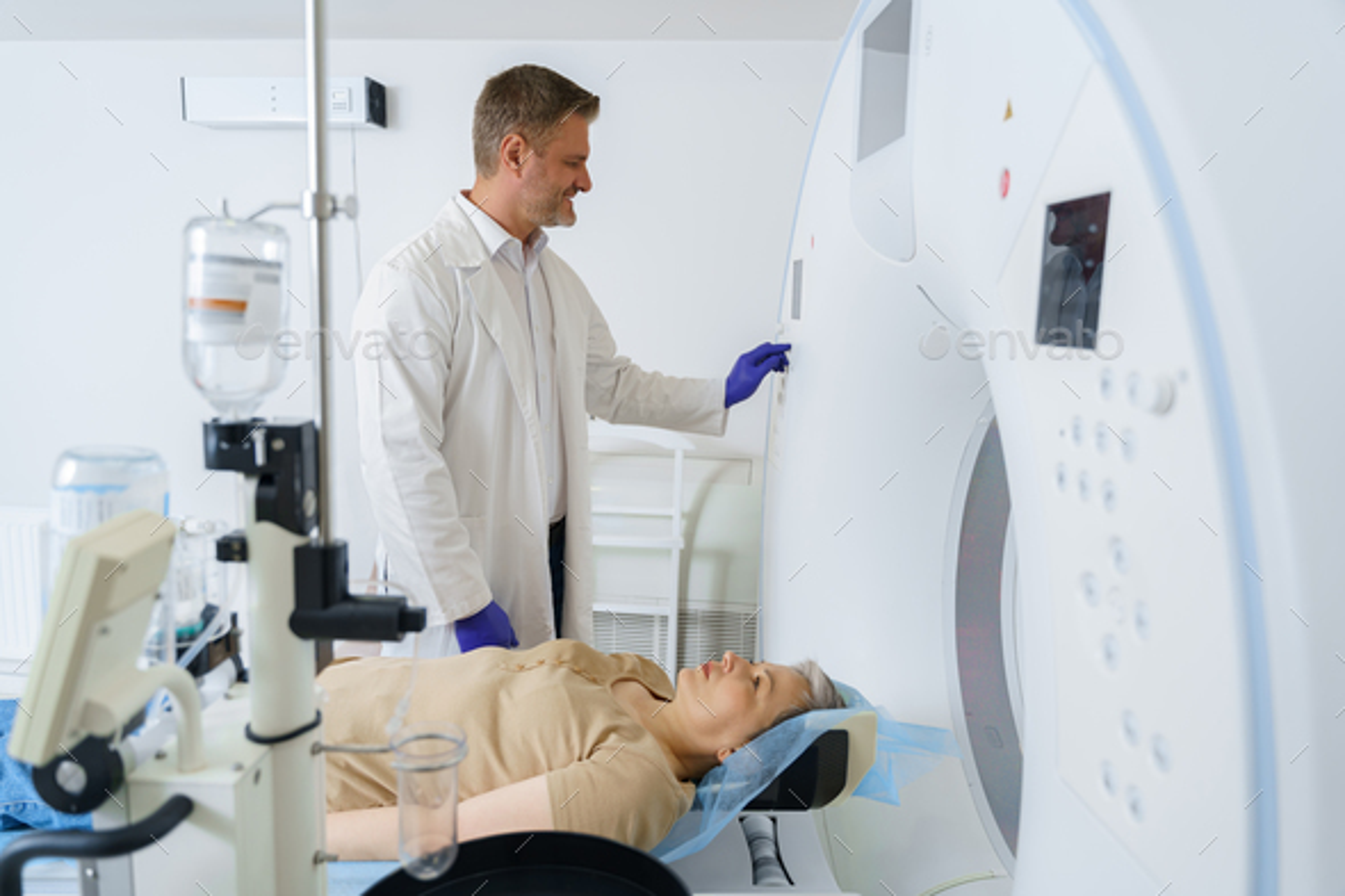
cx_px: 672
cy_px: 448
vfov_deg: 48.5
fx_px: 993
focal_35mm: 27
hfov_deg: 68.2
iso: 200
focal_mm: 26.6
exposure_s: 1/160
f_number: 2.8
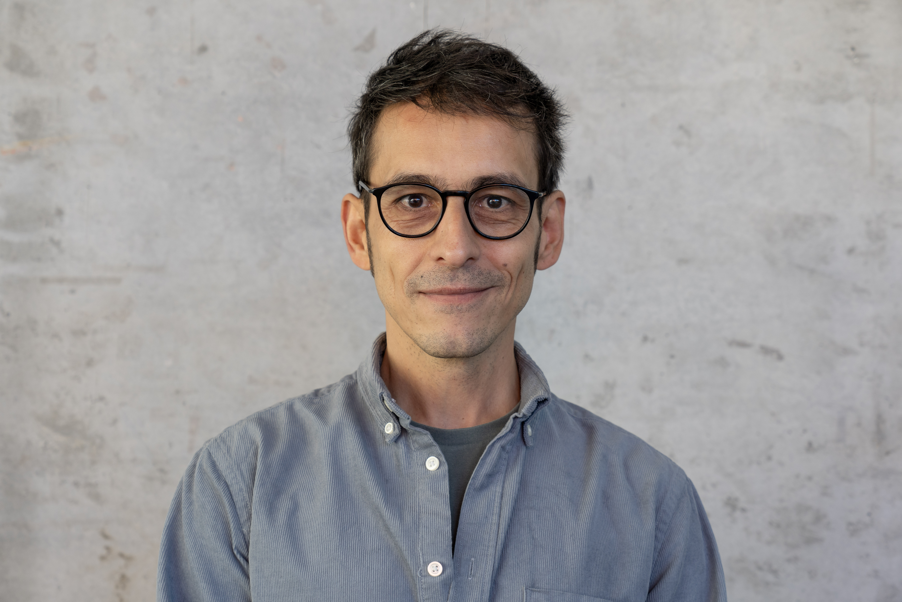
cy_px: 301
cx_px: 451
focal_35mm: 60
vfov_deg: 22.6
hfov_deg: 33.4
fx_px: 1503
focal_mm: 60
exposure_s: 1/40
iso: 320
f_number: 5.6
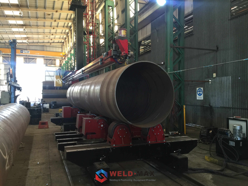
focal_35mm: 29
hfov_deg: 61.7
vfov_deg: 48.2
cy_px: 93
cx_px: 124
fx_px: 208
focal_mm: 4.15
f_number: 2.2
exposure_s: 1/17
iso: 64
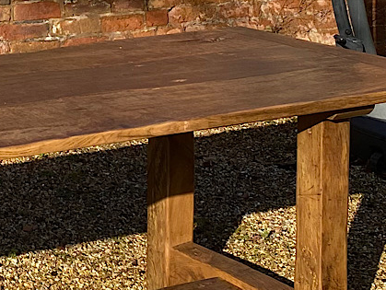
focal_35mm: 93
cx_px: -170
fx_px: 1038
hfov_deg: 18.9
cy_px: 101
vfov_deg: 15.9
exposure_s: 1/1395
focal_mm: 4.25
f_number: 1.8
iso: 32
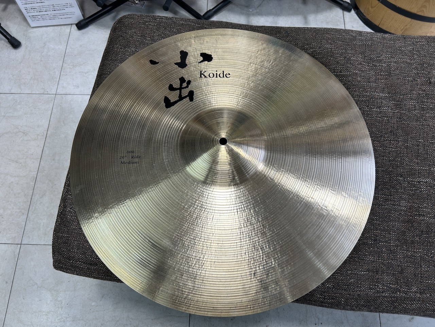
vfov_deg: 53.1
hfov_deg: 67.3
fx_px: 327
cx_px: 218
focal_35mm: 26
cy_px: 164
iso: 40
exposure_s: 1/100
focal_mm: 5.7
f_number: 1.5
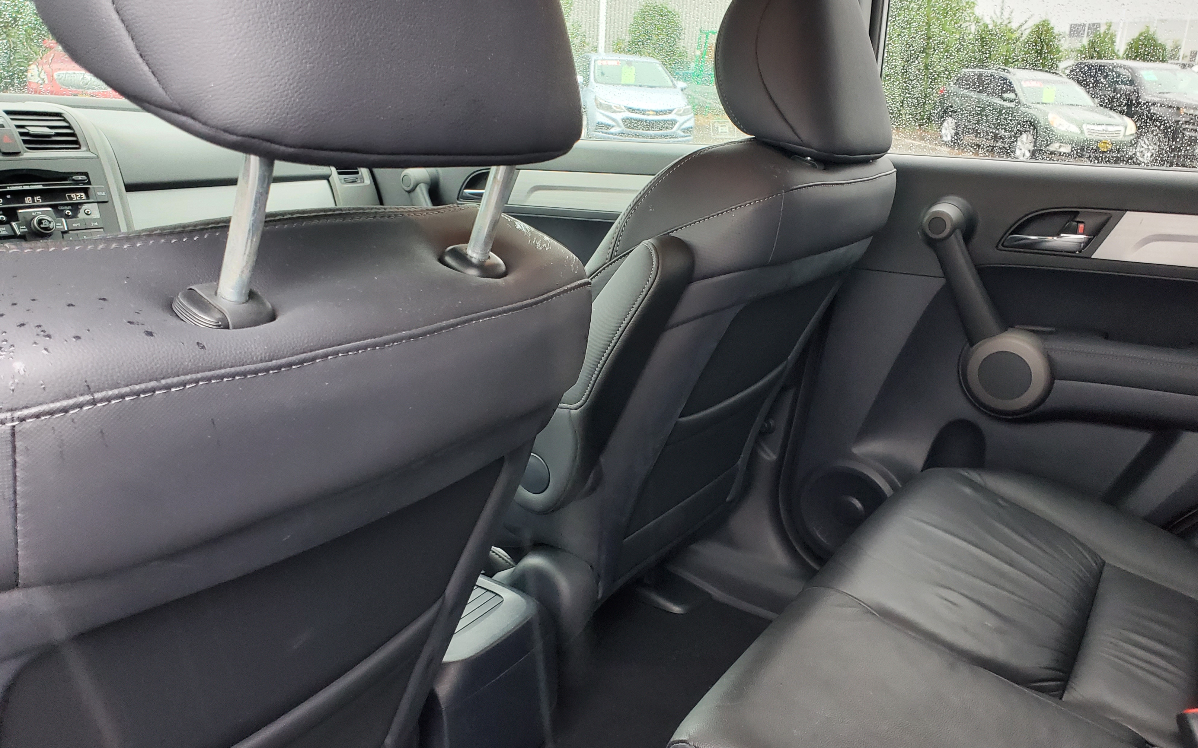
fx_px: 914
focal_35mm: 28
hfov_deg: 66.5
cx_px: 608
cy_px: 345
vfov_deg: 44.5
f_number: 2.4
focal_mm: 4.3
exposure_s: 1/60
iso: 500
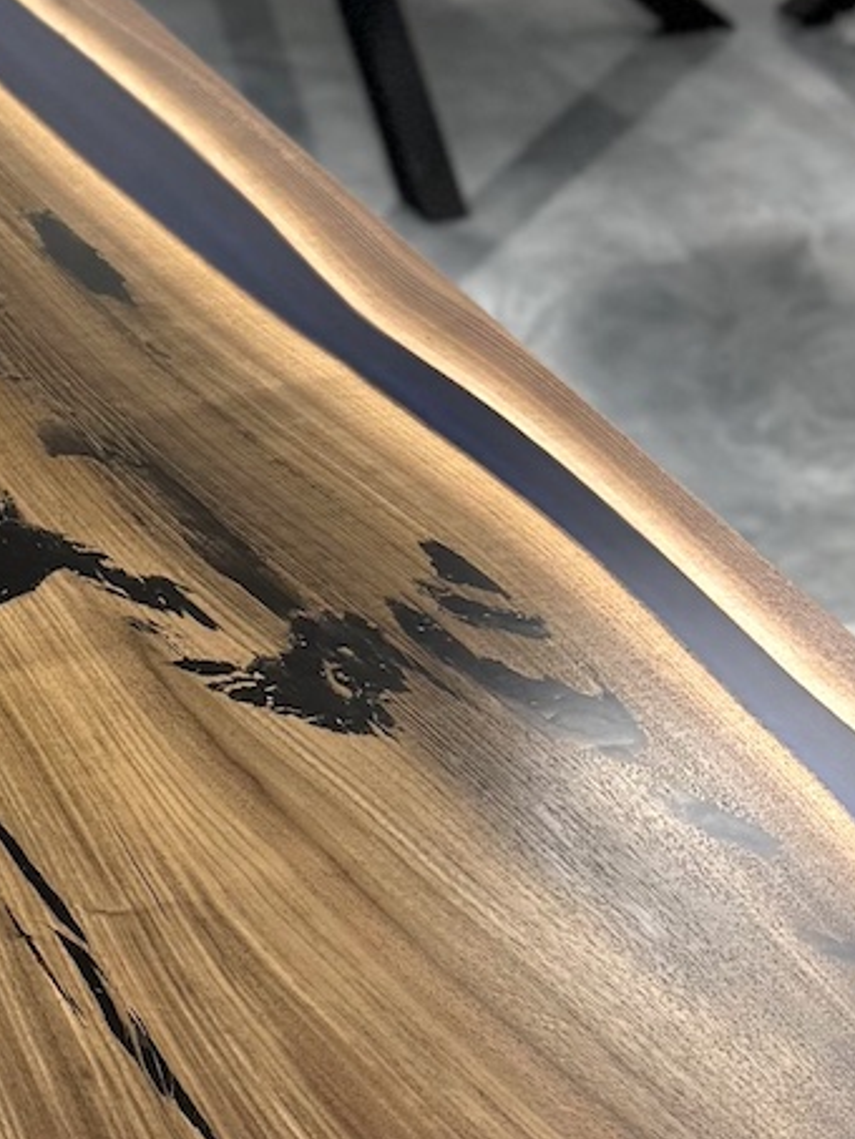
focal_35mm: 113
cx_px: -438
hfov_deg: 12.5
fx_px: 3720
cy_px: 537
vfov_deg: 17.4
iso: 80
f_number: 1.78
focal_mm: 6.86
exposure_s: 1/120
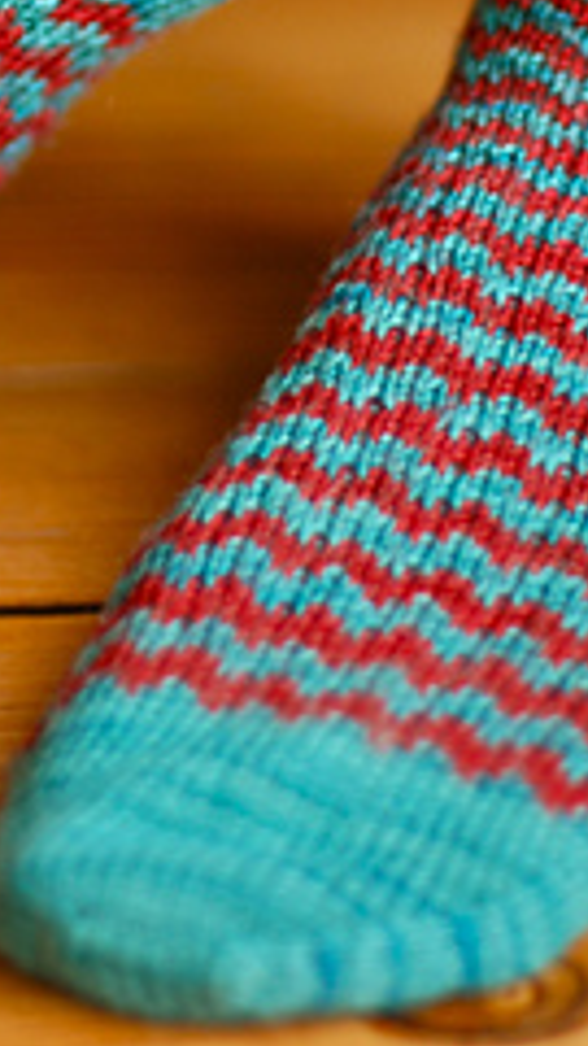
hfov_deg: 7.4
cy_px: -35
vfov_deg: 12.9
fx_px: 4546
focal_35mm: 164
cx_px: 277
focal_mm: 50
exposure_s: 1/50
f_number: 1.4
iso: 160
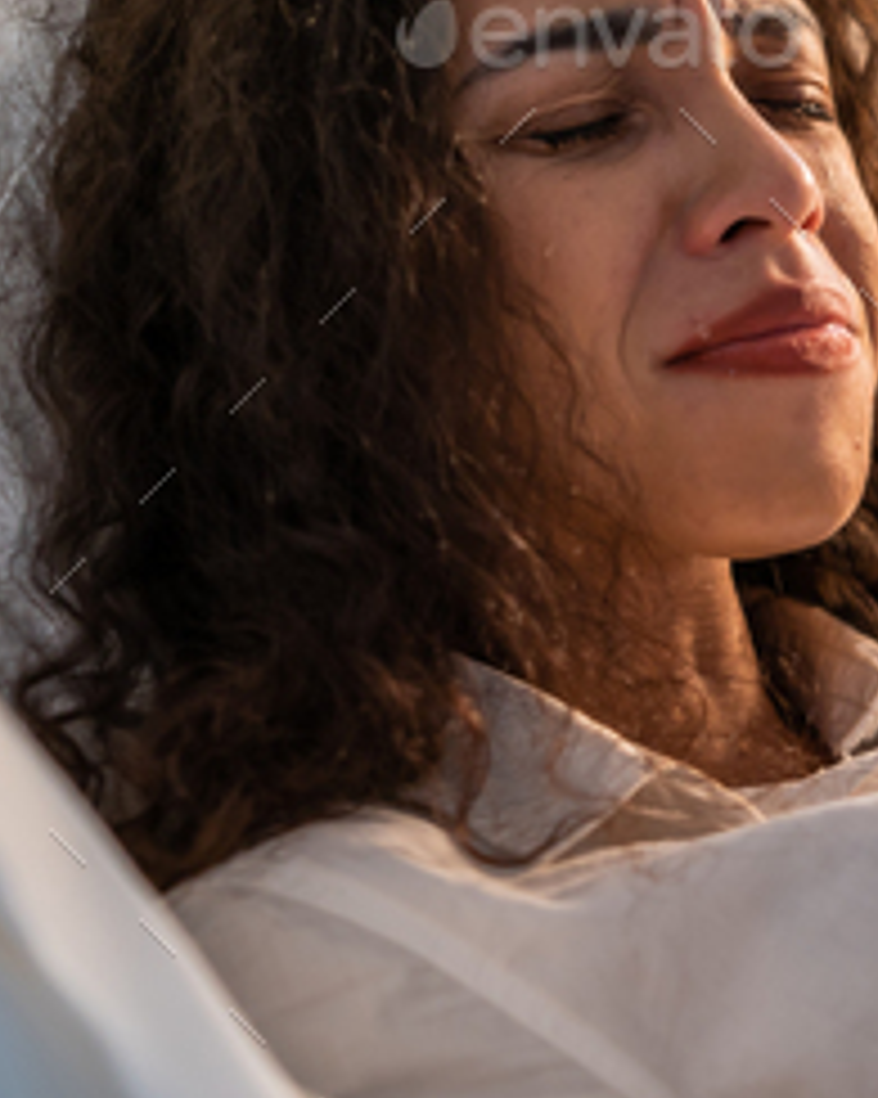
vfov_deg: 15.3
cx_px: 1261
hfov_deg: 11.9
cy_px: 245
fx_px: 4063
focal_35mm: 125
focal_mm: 55
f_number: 2.8
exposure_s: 1/200
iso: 400
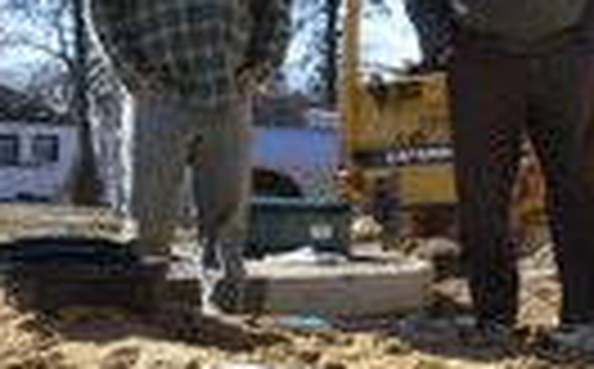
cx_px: 554
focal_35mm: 168
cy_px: 310
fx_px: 2715
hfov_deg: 12.4
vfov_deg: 7.8
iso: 125
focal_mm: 24
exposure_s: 1/250
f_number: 9
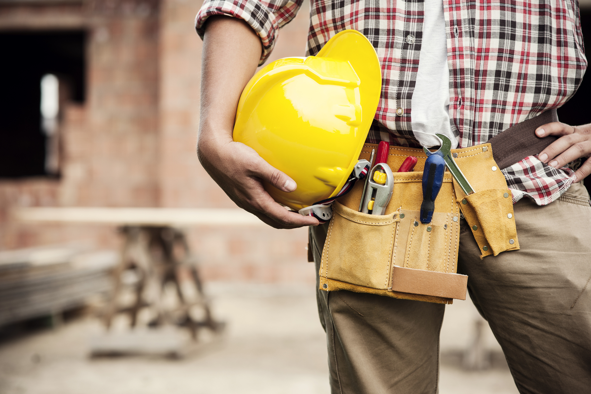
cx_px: 296
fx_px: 1395
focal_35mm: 85
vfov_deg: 16.1
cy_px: 197
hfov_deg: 23.9
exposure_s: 1/100
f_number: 3.5
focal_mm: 85
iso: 100
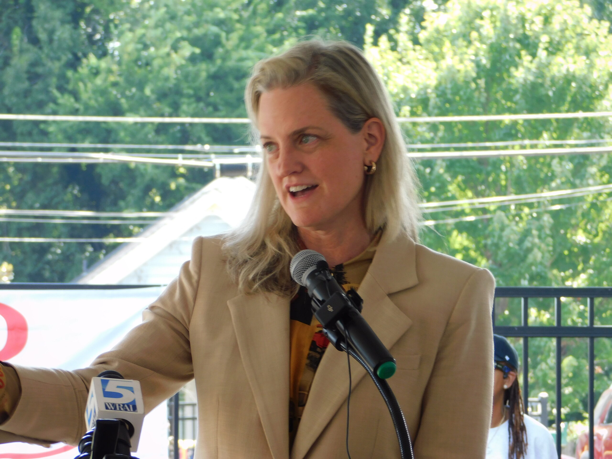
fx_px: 4102
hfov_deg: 8.5
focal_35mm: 232
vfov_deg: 6.4
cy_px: 230
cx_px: 306
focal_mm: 41.3
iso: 125
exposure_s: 1/30
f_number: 5.6
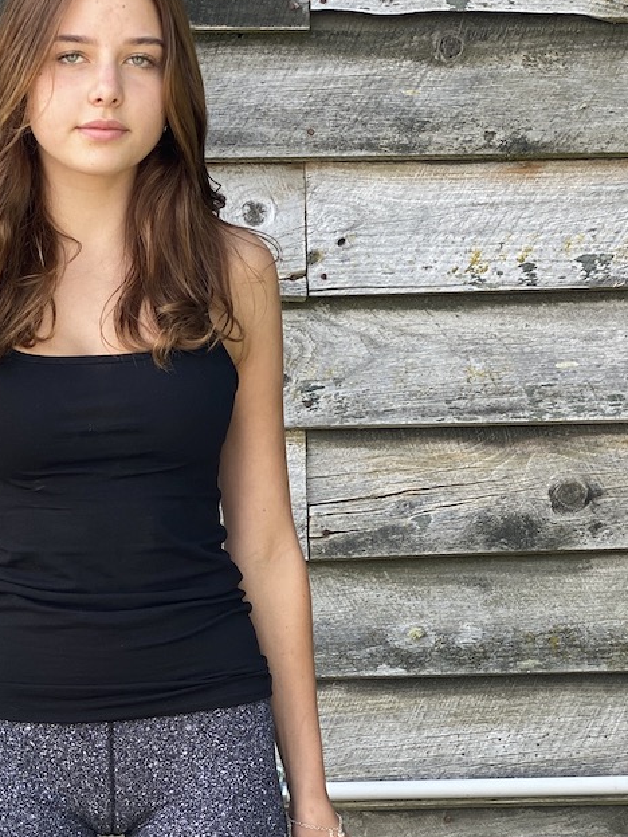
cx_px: 124
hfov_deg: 13.3
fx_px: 2685
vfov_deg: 17.5
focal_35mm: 111
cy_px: 715
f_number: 2
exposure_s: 1/144
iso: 20
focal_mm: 6
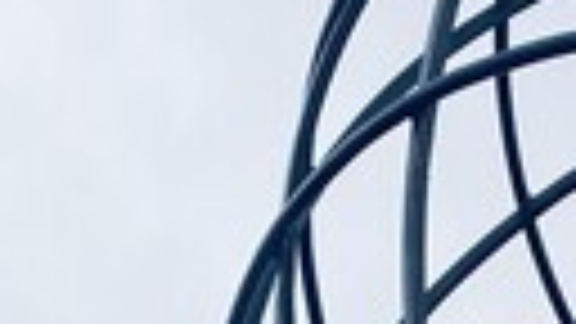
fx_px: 3452
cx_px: 806
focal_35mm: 226
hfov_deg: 9.3
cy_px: 1588
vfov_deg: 4.6
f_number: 1.8
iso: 32
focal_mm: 4.25
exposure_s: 1/122
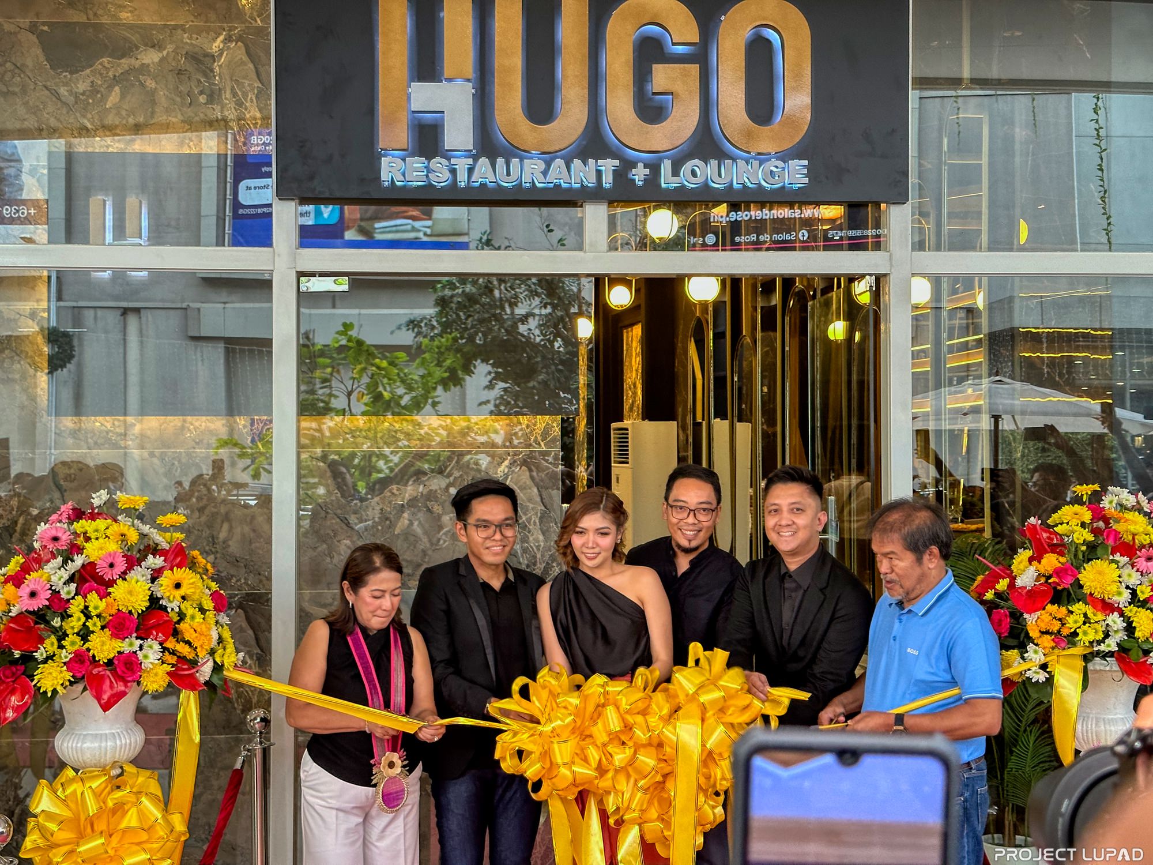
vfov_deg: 30.3
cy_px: 432
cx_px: 576
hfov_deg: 39.7
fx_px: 1599
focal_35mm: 48
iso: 200
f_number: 1.78
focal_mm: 6.86
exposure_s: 1/60
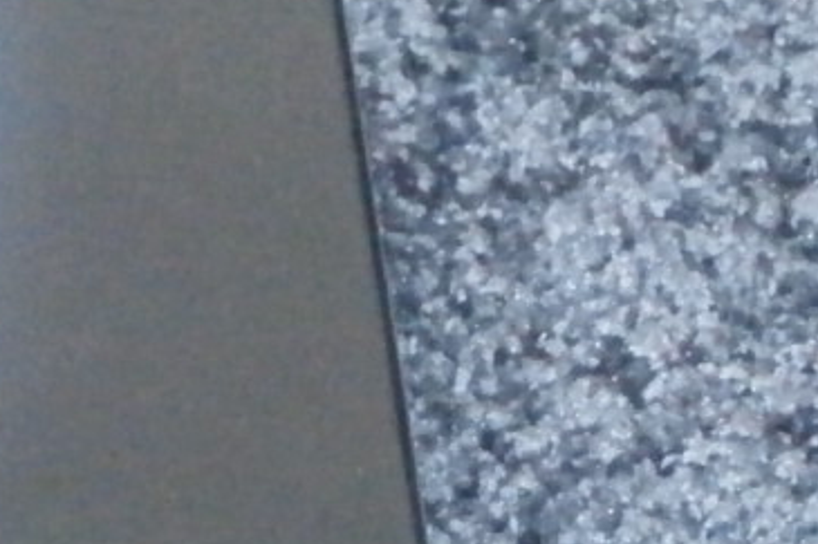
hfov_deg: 9.6
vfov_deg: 6.6
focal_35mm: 208
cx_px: -392
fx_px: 4724
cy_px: 38
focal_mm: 10.11
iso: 1600
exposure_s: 1/40
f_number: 4.5
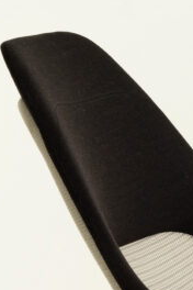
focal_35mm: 412
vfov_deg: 5.0
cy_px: 298
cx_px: 487
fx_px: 3313
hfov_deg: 3.3
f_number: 11
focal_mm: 110
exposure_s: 1/30
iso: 400
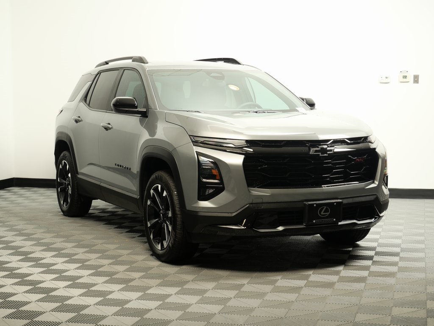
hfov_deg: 34.3
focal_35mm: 56
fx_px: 702
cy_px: 163
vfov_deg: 26.1
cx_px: 217
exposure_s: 1/200
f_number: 5.6
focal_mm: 28
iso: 400
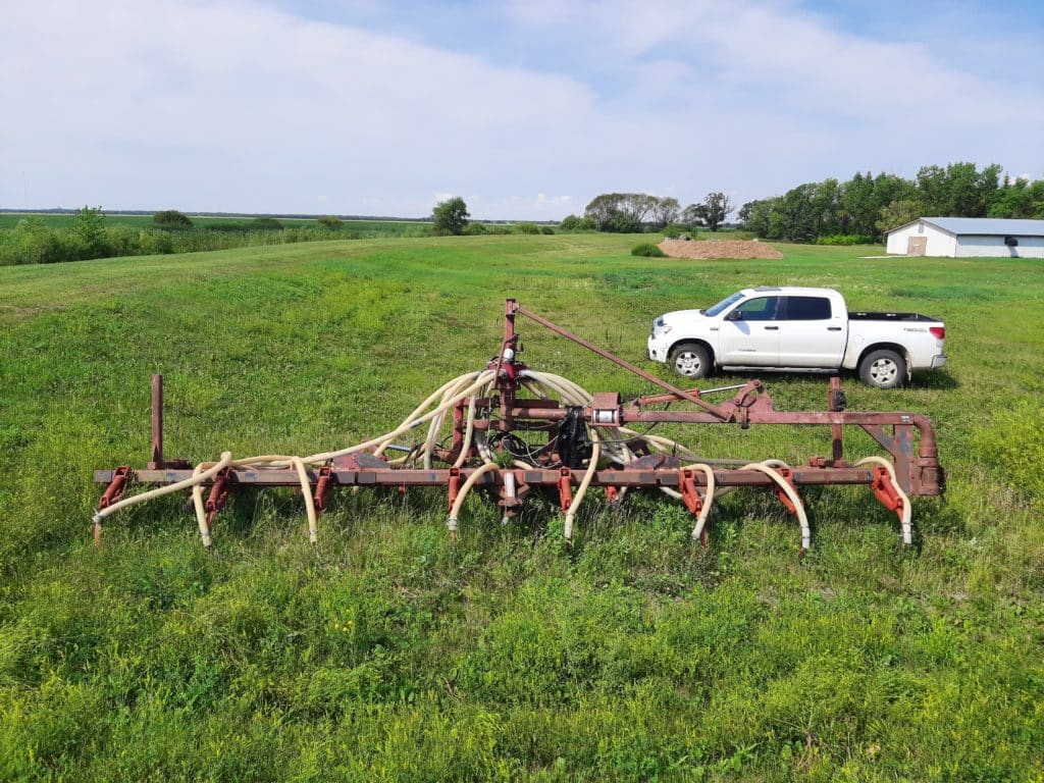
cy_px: 392
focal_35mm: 26
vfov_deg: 53.1
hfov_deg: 67.3
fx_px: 784
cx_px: 522
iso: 40
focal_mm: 3.92
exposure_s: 1/1408
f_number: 1.7
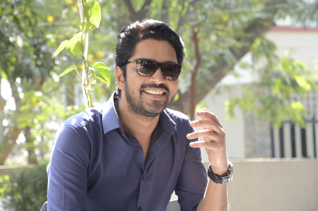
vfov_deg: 8.7
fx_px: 1388
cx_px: 159
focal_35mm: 158
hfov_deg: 13.1
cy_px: 106
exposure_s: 1/125
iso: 1000
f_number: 8
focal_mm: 105
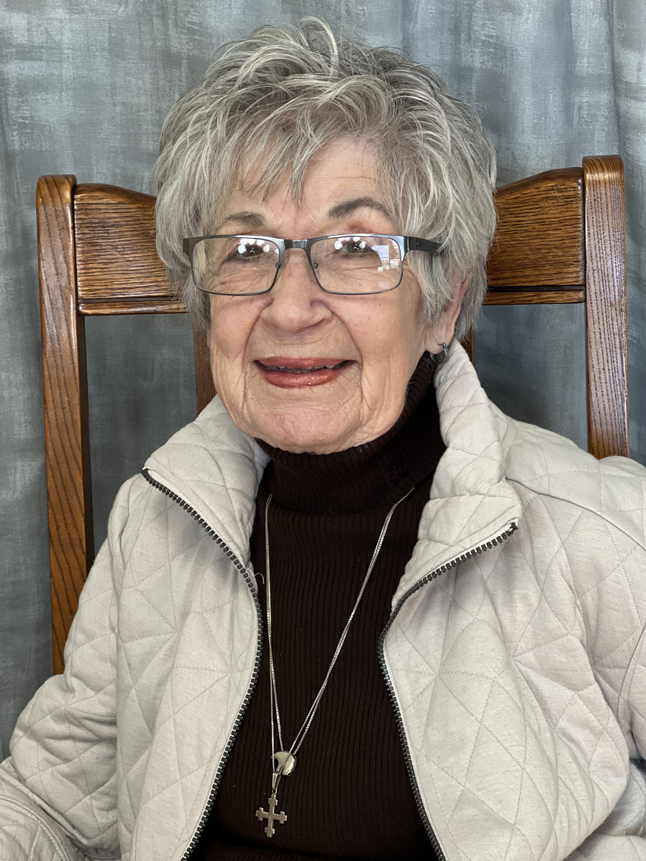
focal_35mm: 77
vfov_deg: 25.3
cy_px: 430
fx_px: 1916
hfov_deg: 19.1
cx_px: 323
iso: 125
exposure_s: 1/60
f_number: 2.8
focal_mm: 9
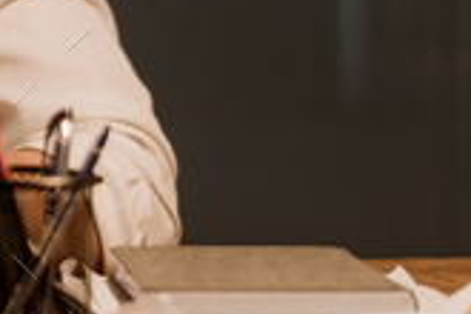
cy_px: -114
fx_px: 2577
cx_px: -77
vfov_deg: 6.9
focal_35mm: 197
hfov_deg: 10.3
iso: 1000
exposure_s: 1/200
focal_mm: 55
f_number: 2
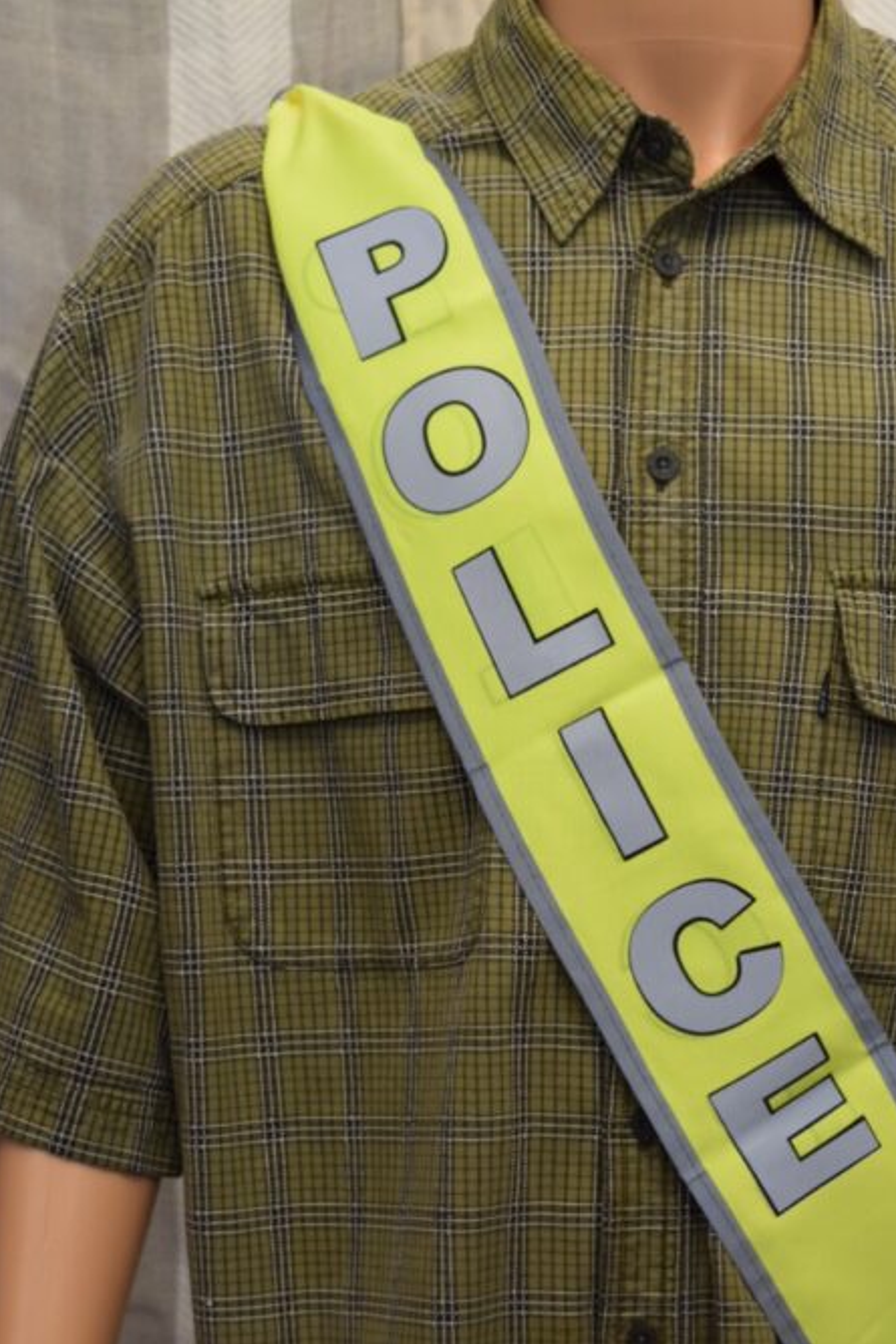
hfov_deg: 14.8
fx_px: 3436
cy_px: 833
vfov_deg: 22.1
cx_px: 667
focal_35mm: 92
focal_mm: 40
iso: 900
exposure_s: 1/60
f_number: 5
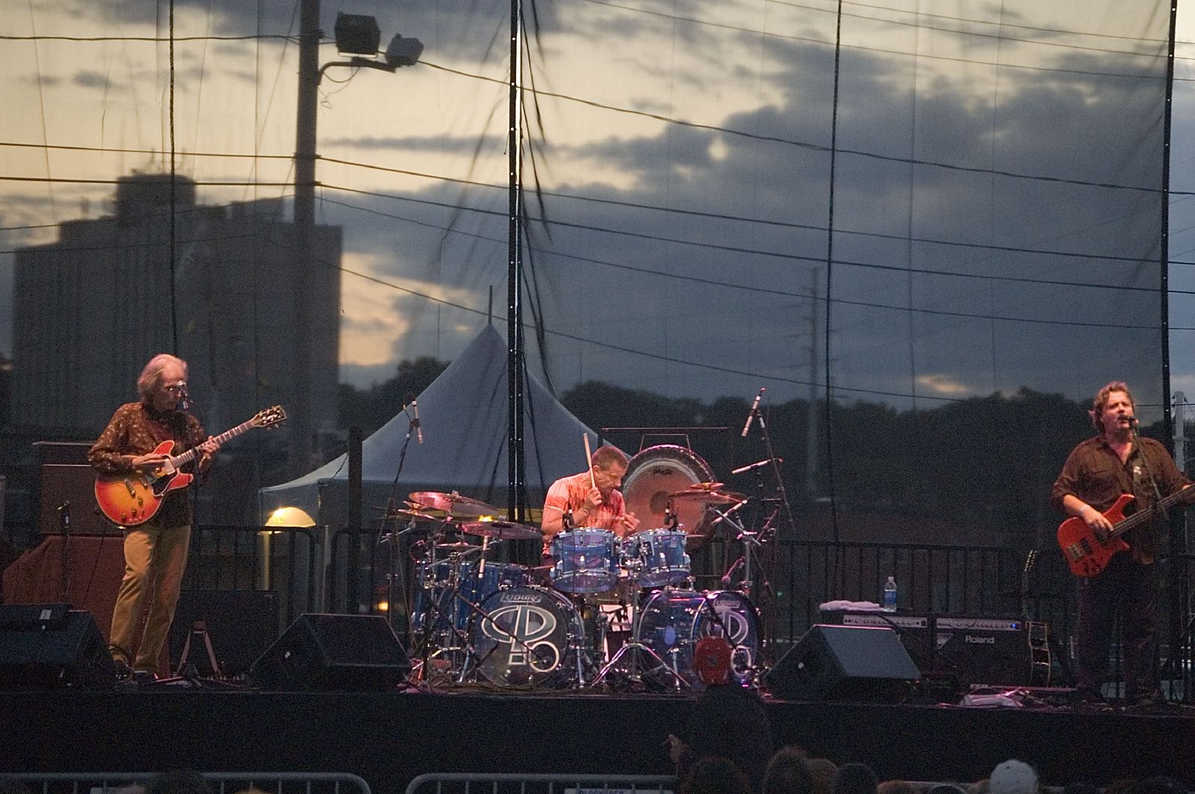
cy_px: 397
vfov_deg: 7.6
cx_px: 598
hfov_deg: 11.4
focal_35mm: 180
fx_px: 5968
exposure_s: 1/125
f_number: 5
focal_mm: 120
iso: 1600
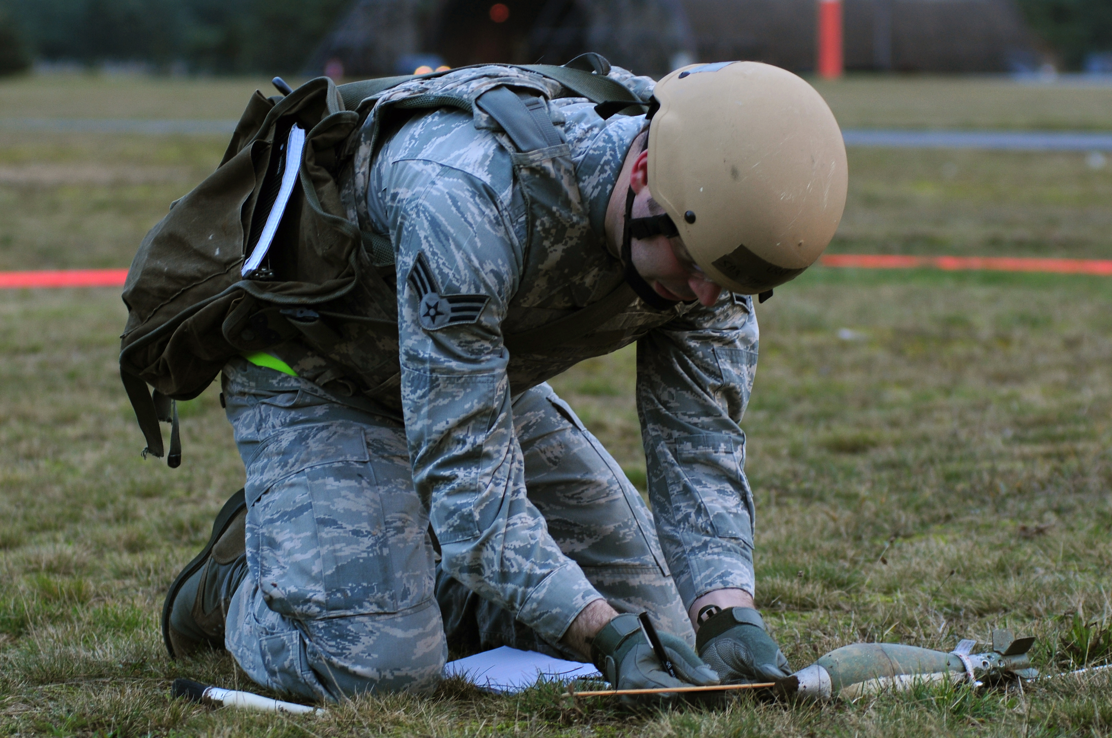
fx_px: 3702
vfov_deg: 11.4
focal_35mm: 120
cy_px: 369
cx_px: 556
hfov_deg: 17.1
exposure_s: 1/100
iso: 200
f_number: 4
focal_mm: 80
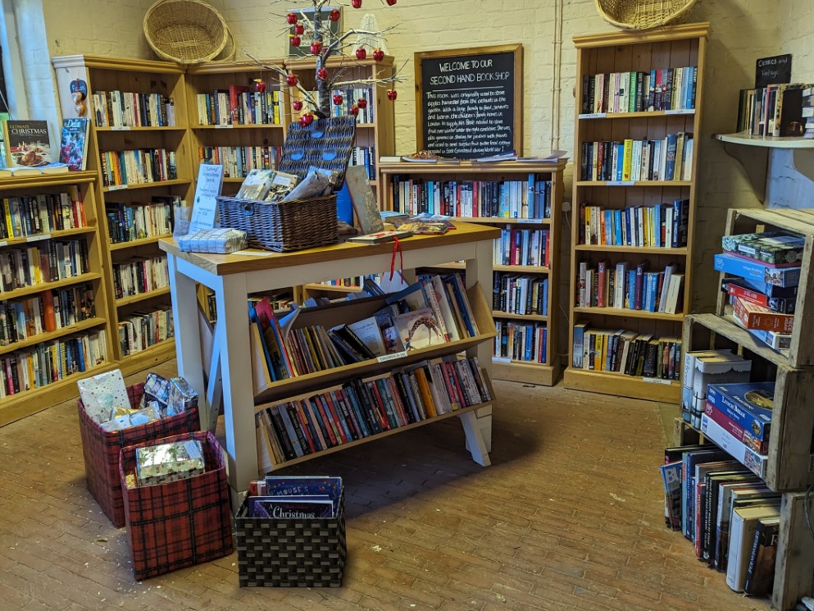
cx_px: 381
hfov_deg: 61.6
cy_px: 290
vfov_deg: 48.2
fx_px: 682
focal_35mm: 29
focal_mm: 6.81
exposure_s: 1/186
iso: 578
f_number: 1.85
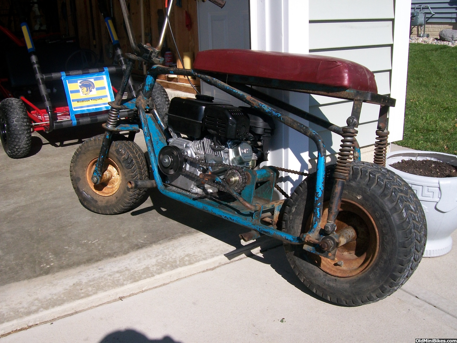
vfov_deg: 39.7
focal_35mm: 36
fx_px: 475
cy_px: 172
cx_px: 228
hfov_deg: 51.4
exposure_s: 1/640
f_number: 4.8
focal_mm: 6
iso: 80
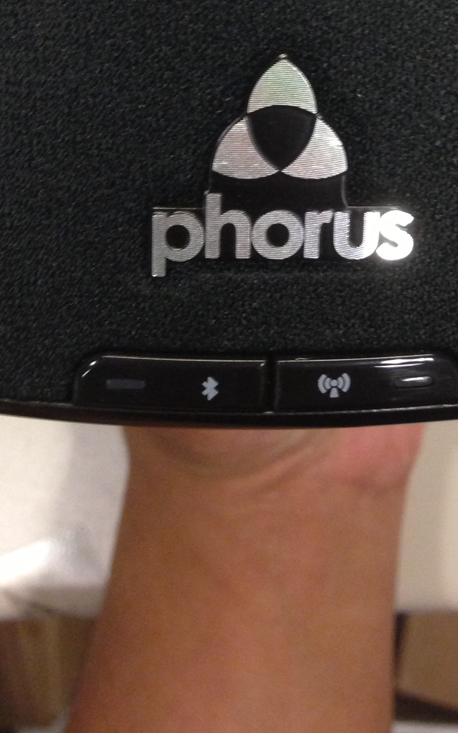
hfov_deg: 18.1
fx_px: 1438
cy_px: 15
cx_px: 283
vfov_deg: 27.1
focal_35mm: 72
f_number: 2.4
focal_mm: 4.13
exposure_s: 1/20
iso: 200
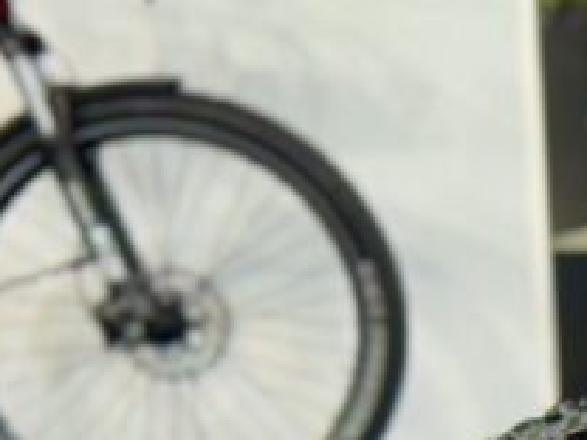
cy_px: 855
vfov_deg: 4.2
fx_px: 6003
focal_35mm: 354
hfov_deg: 5.1
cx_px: 2069
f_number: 1.78
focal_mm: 6.76
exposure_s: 1/100
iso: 125
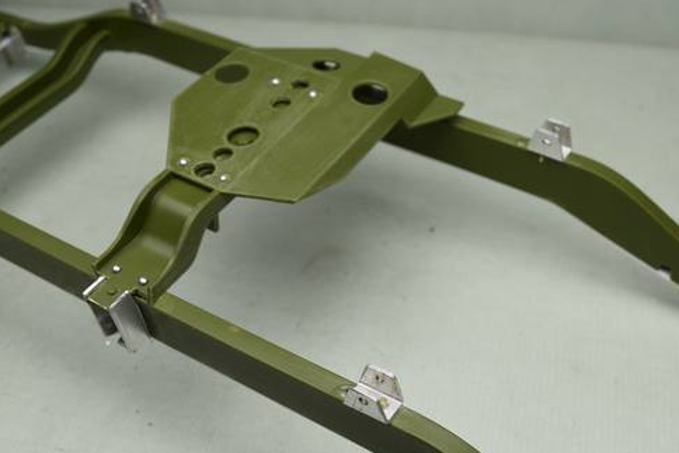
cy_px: 269
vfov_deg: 29.4
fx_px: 861
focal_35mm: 46
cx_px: 391
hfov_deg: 42.9
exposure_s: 1/200
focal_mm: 23
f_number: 7.1
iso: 400
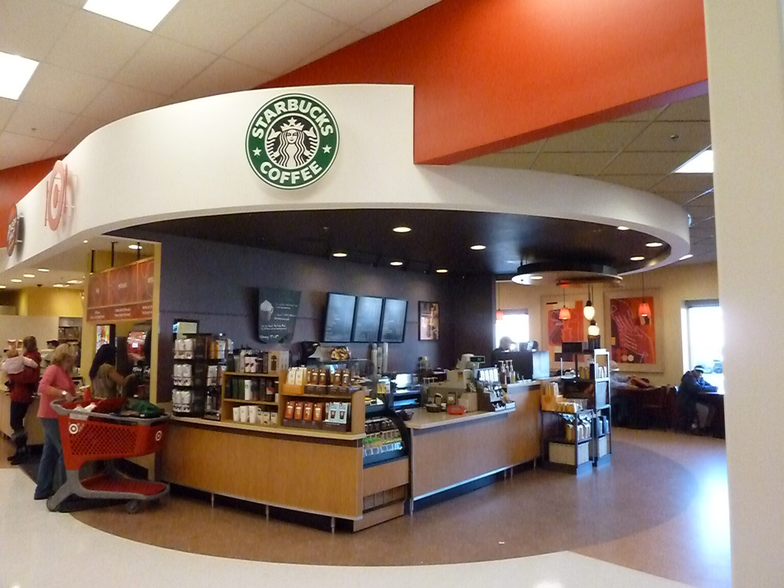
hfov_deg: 69.4
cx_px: 392
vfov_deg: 54.9
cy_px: 294
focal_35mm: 25
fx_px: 566
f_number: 4
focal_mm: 4.1
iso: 1600
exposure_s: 1/160
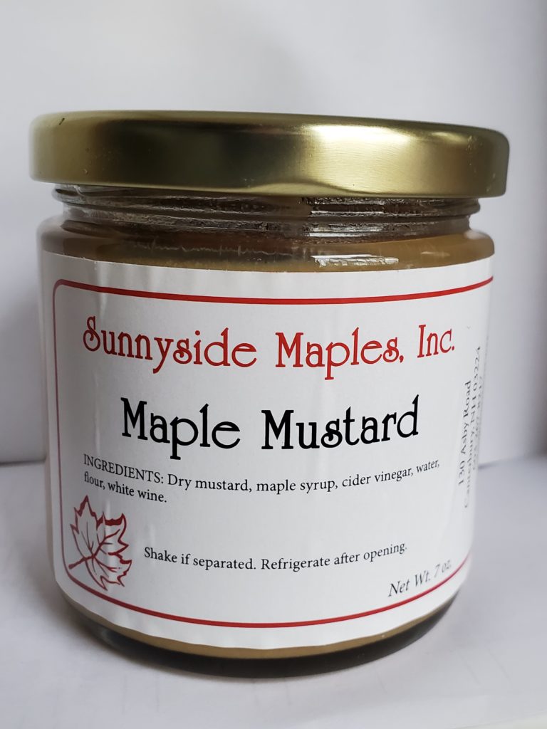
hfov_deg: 53.1
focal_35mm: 26
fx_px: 548
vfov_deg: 67.3
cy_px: 364
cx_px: 274
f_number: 2.4
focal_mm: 4.3
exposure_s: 1/60
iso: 250
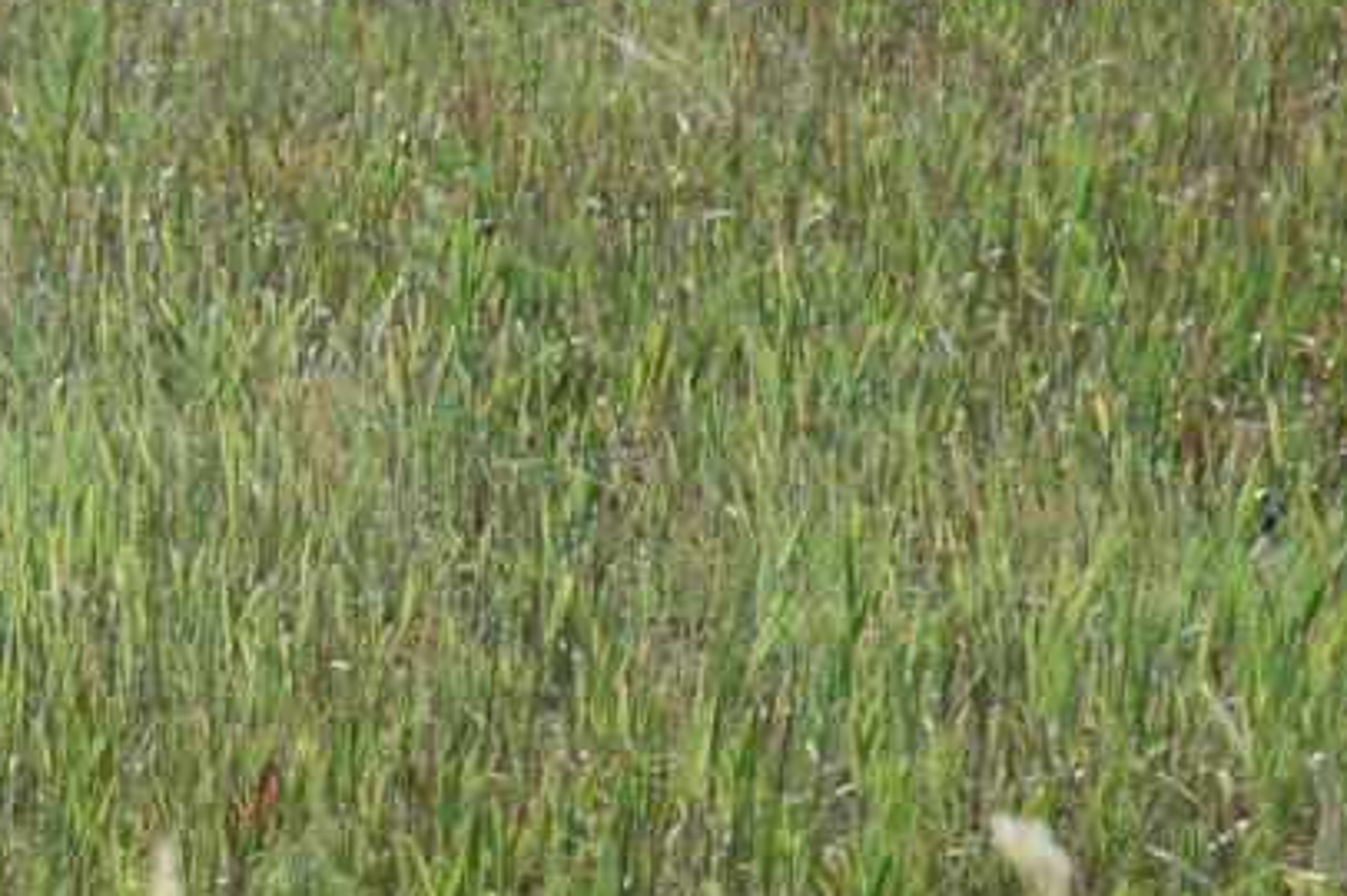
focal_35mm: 397
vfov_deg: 3.5
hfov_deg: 5.1
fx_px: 14842
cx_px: -836
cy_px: 745
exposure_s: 1/400
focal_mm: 70
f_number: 10
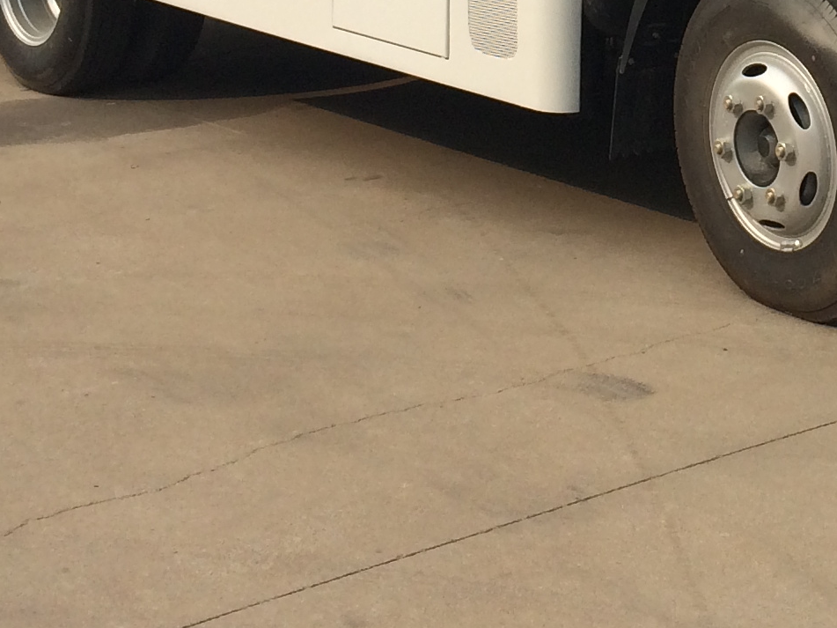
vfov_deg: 13.7
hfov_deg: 18.7
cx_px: 771
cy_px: -259
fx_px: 2490
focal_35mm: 103
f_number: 2.2
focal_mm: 4.12
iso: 32
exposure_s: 1/2564
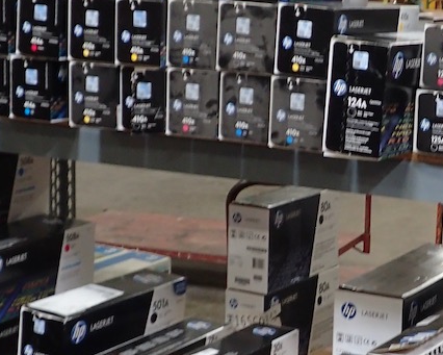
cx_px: 341
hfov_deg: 21.5
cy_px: 156
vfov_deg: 17.5
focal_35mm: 88
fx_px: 1154
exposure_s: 1/30
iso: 250
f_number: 2.3
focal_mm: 5.5
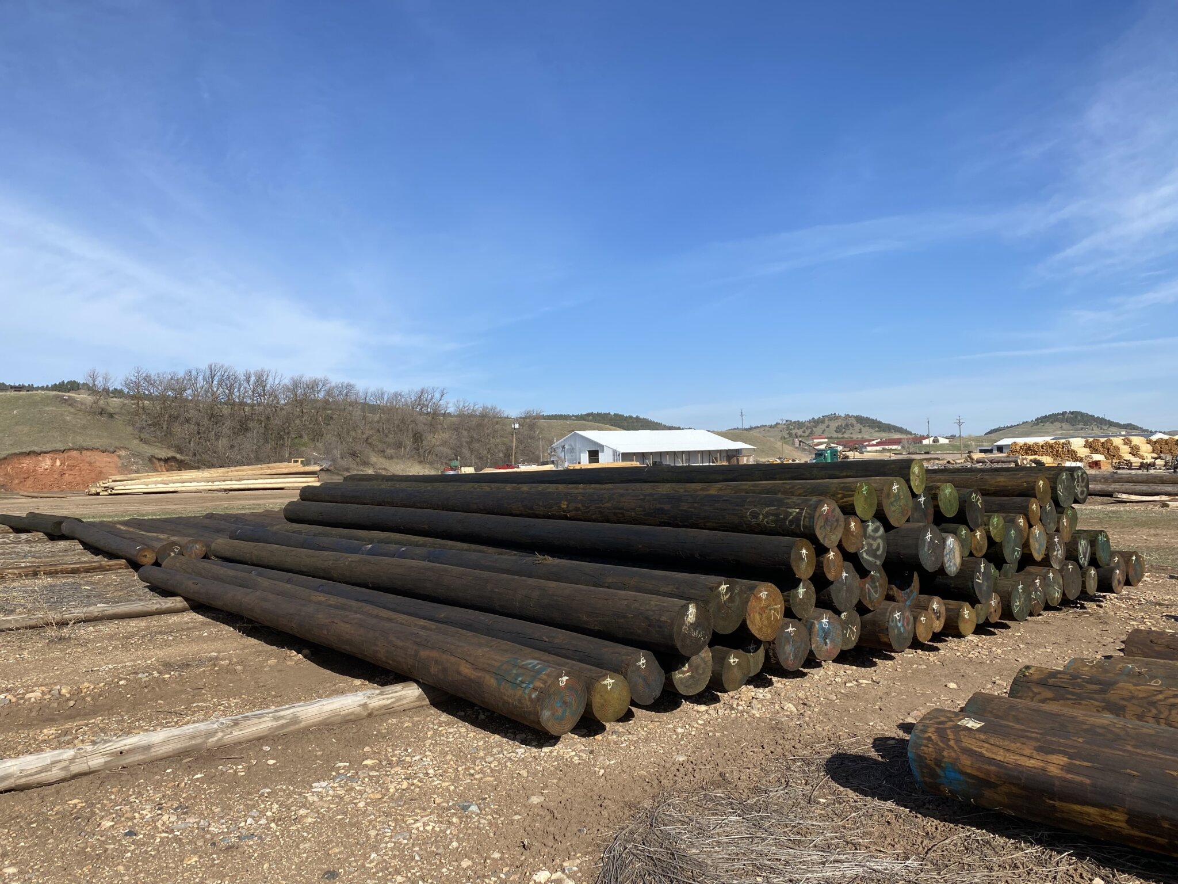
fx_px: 885
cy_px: 442
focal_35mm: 26
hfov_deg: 67.3
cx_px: 589
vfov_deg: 53.1
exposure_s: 1/3205
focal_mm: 4.25
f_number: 1.8
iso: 32
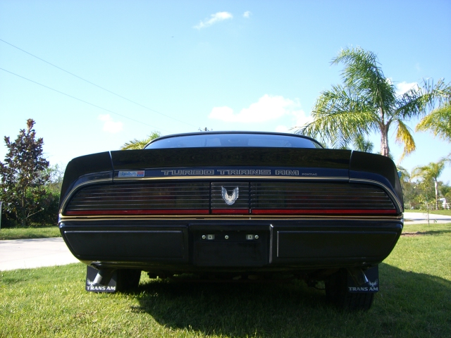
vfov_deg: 37.7
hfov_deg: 49.0
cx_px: 226
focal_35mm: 38
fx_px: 495
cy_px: 169
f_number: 4.3
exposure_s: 1/250
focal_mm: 6.2
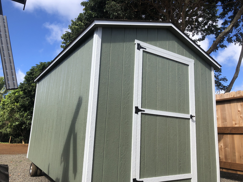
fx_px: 197
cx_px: 122
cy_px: 91
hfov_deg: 63.4
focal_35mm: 28
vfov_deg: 49.7
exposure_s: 1/1297
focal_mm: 3.99
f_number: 1.8
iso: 20
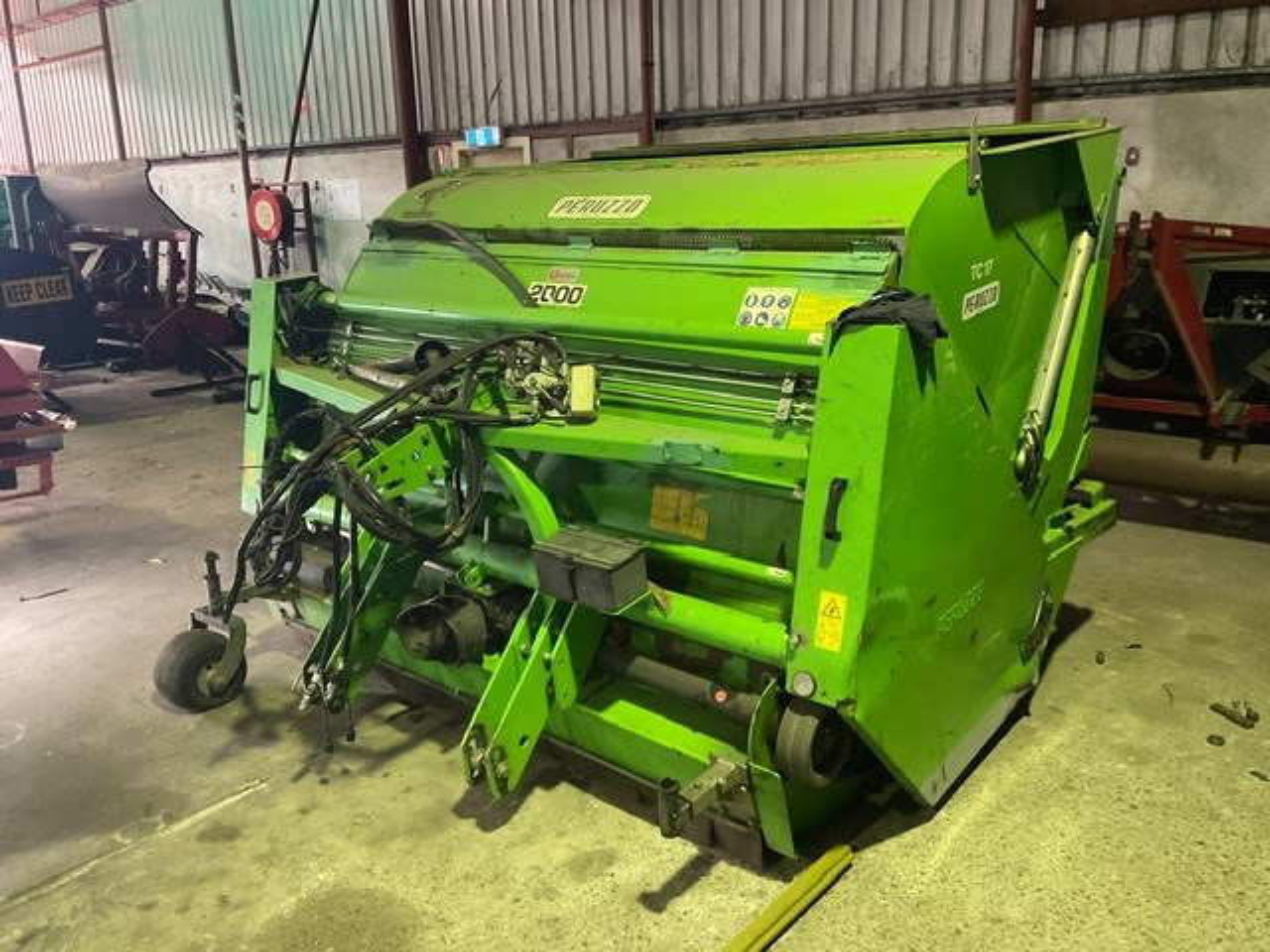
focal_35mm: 29
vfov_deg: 48.2
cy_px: 476
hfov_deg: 61.7
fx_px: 1064
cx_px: 635
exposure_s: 1/30
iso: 320
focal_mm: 3
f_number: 1.8
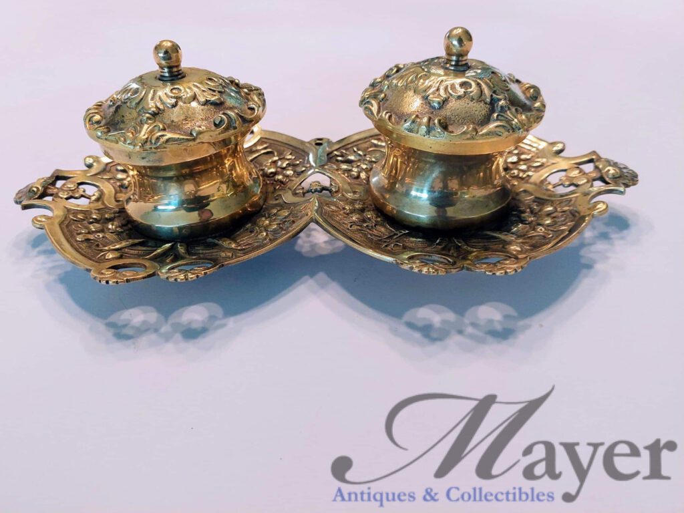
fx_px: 474
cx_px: 342
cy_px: 256
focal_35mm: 24
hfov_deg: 71.6
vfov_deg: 56.8
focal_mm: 5.23
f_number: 1.8
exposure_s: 1/100
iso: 250
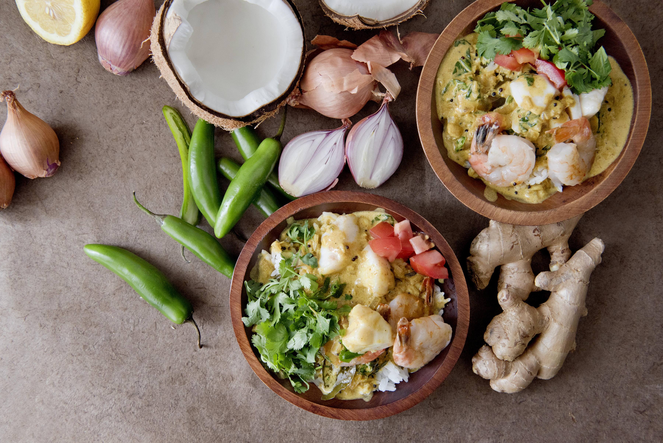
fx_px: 700
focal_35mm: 38
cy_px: 222
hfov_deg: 50.7
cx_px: 332
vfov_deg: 35.1
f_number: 9
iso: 1250
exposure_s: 1/40
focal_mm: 38
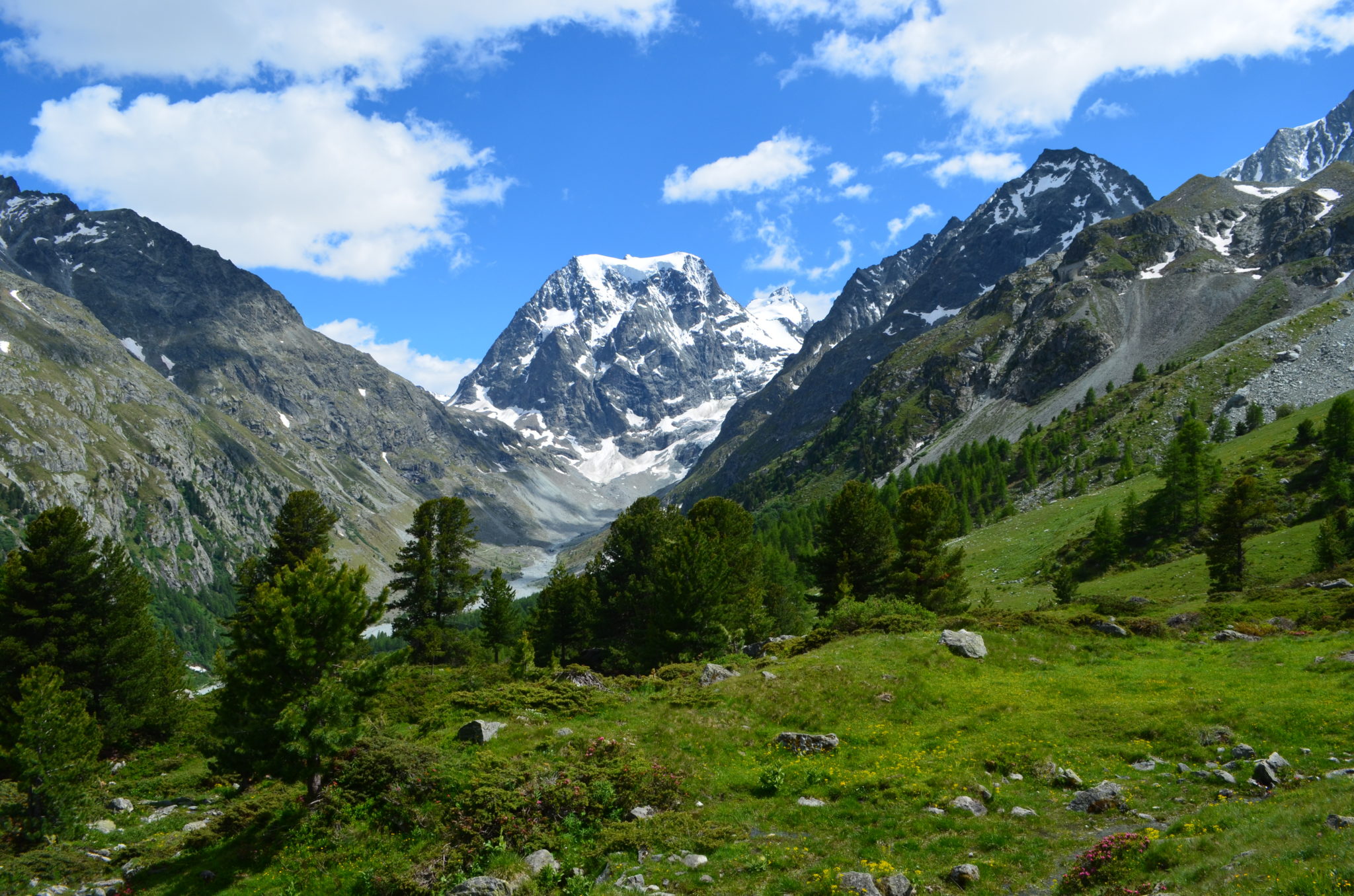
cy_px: 448
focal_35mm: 27
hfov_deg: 67.5
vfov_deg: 47.7
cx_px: 677
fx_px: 1013
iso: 200
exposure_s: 1/320
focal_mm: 18
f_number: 10
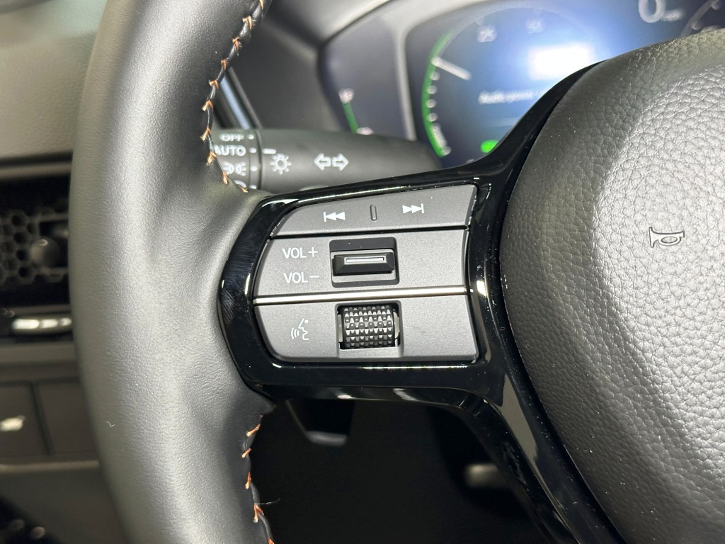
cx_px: 362
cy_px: 272
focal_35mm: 48
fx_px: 1005
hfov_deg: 39.7
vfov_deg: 30.3
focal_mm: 6.86
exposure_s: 1/40
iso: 400
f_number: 1.78
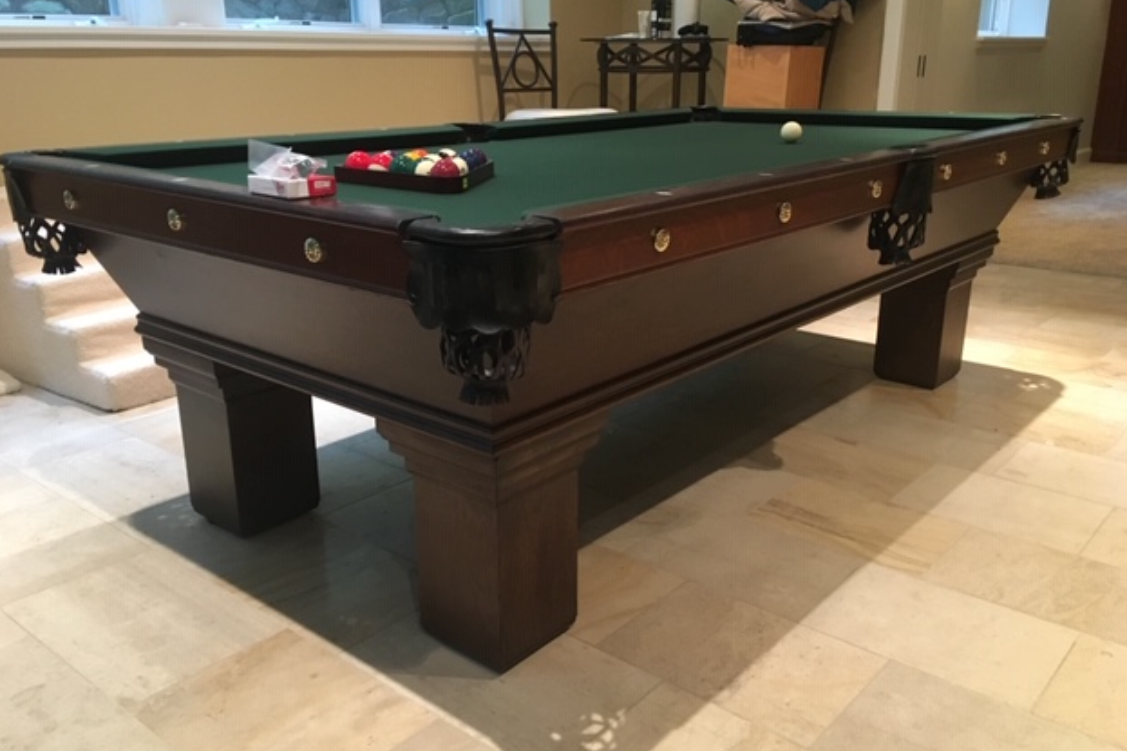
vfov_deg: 42.3
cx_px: 566
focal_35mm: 31
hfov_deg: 60.3
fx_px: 970
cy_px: 378
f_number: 2.2
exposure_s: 1/15
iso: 200
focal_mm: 4.15
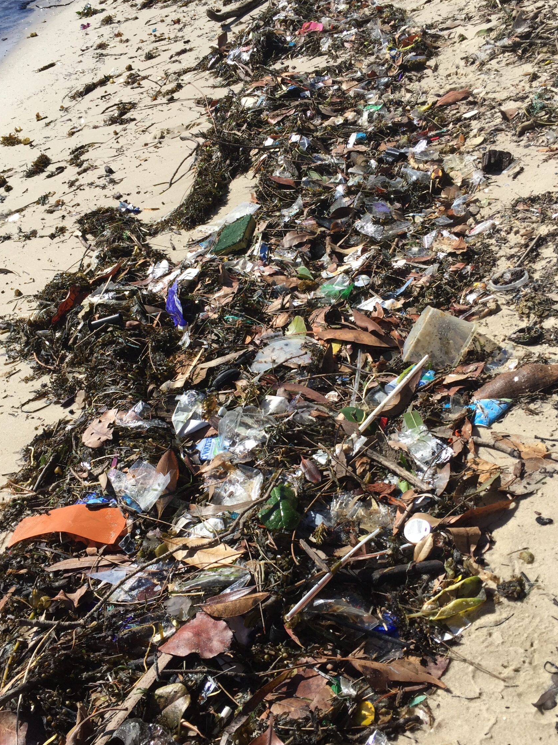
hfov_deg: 42.9
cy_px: 371
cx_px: 277
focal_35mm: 33
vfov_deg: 55.4
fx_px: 709
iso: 32
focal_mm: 4.15
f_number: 2.2
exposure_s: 1/2083
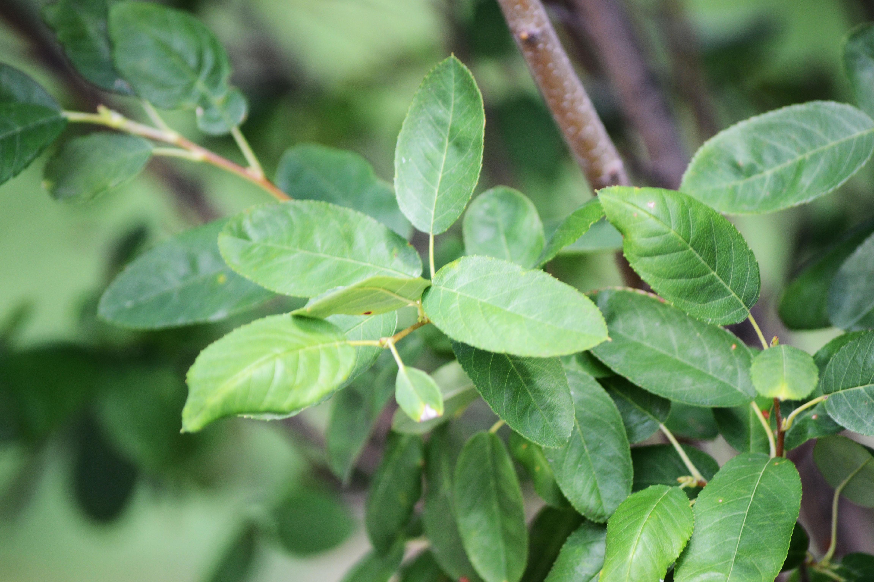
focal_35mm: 285
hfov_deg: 7.2
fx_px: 6919
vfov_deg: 4.8
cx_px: 437
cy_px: 291
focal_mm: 190
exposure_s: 1/160
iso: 400
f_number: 5.6
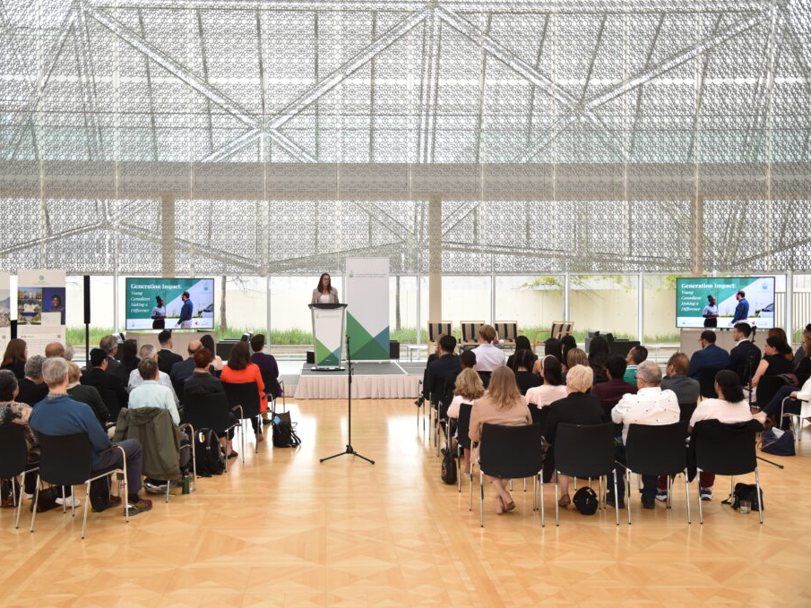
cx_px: 354
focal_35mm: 37
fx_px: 867
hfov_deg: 50.0
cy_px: 304
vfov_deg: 38.7
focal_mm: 34
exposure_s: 1/100
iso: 800
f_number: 4.5
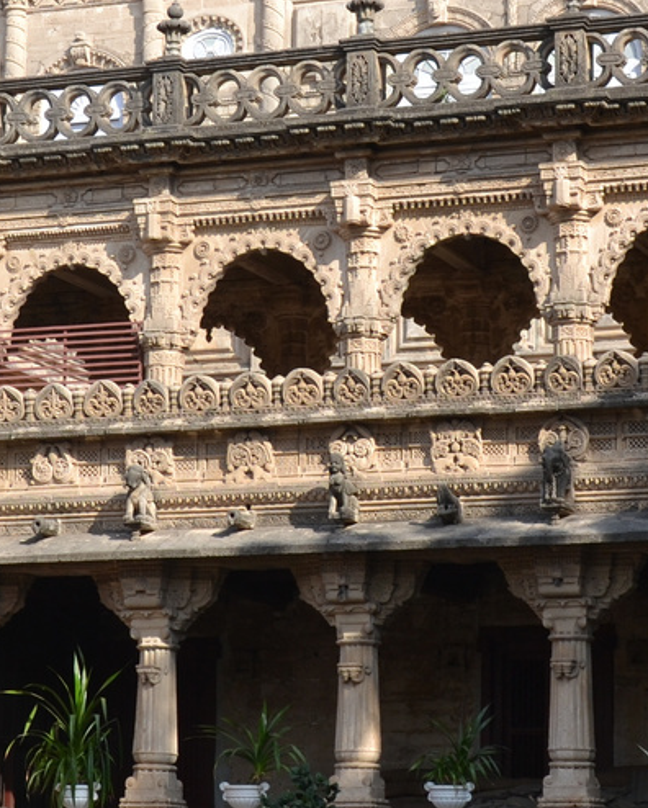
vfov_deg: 15.4
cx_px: 309
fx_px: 2982
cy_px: 307
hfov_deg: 12.4
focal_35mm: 125
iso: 100
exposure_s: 1/200
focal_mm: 27
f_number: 7.1
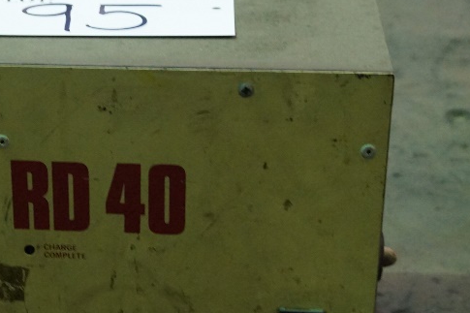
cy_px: 202
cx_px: 117
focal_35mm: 95
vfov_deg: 14.4
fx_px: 1240
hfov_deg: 21.3
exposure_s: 1/30
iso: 3200
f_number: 5
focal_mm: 30
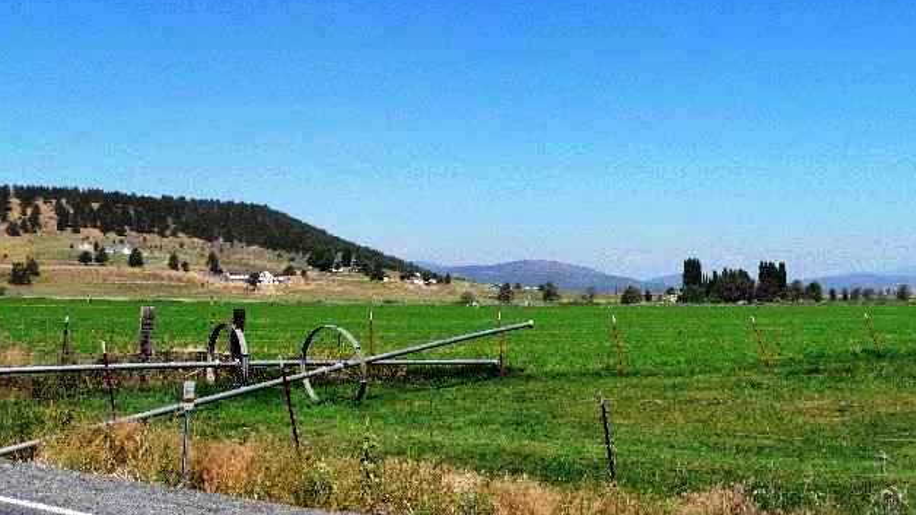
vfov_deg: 29.6
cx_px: 454
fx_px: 971
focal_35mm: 40
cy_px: 190
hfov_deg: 50.5
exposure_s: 1/400
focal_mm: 6
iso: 80
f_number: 5.2
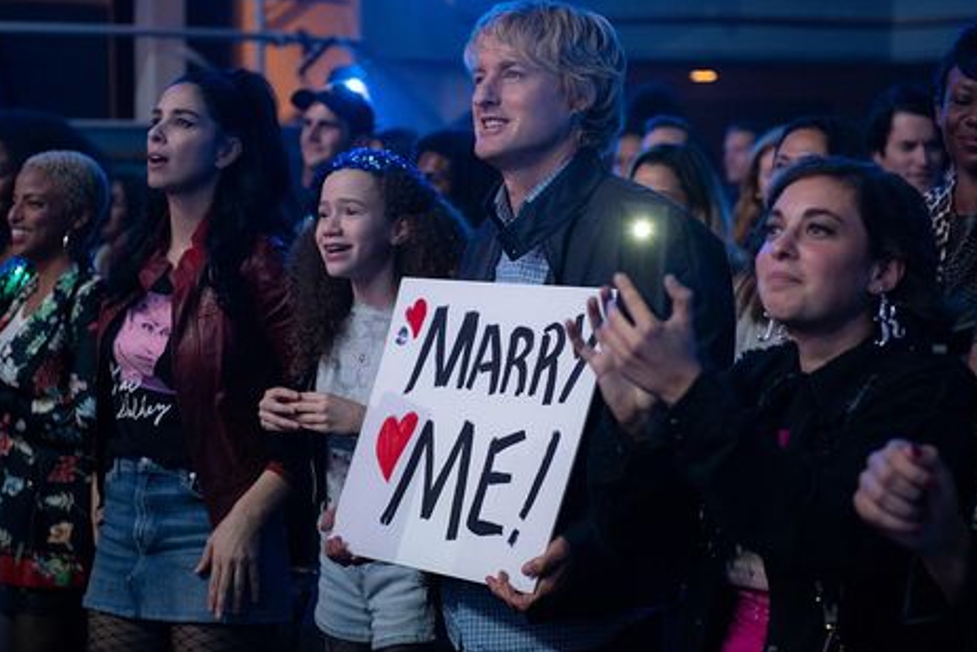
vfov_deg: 15.7
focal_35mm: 87
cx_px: 485
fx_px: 2362
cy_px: 321
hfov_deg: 23.4
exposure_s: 1/200
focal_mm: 70
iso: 1600
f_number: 5.6
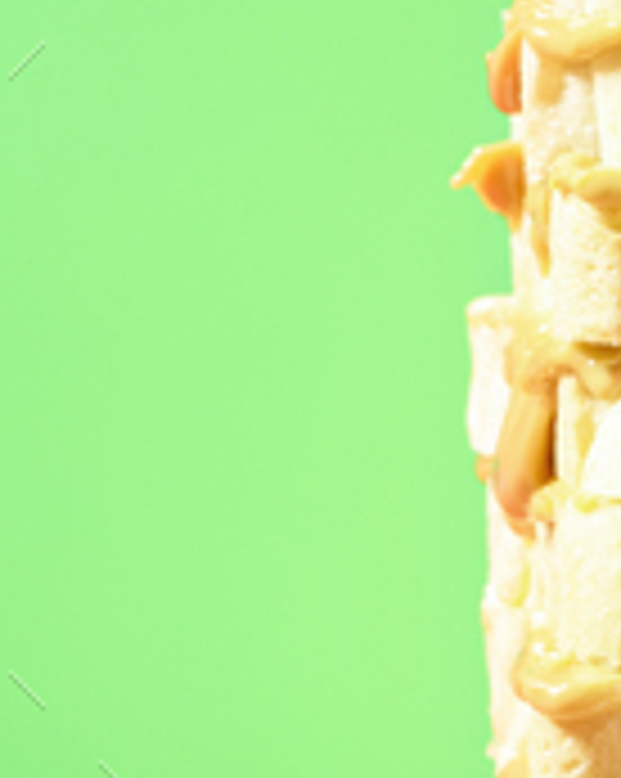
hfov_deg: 3.0
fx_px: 11622
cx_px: 1040
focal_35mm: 505
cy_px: -337
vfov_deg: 3.8
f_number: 16
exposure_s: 1/160
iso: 160
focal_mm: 105
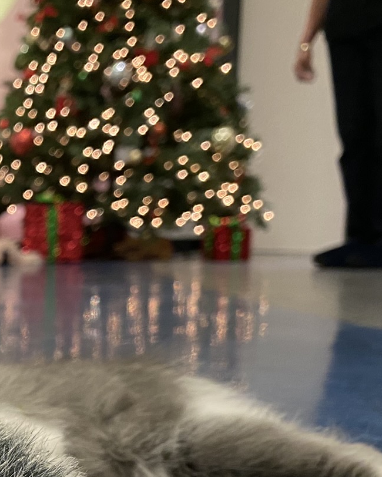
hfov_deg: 21.2
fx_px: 904
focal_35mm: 64
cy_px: 382
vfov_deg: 28.9
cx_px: -140
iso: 160
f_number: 1.8
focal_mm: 4.25
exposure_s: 1/60
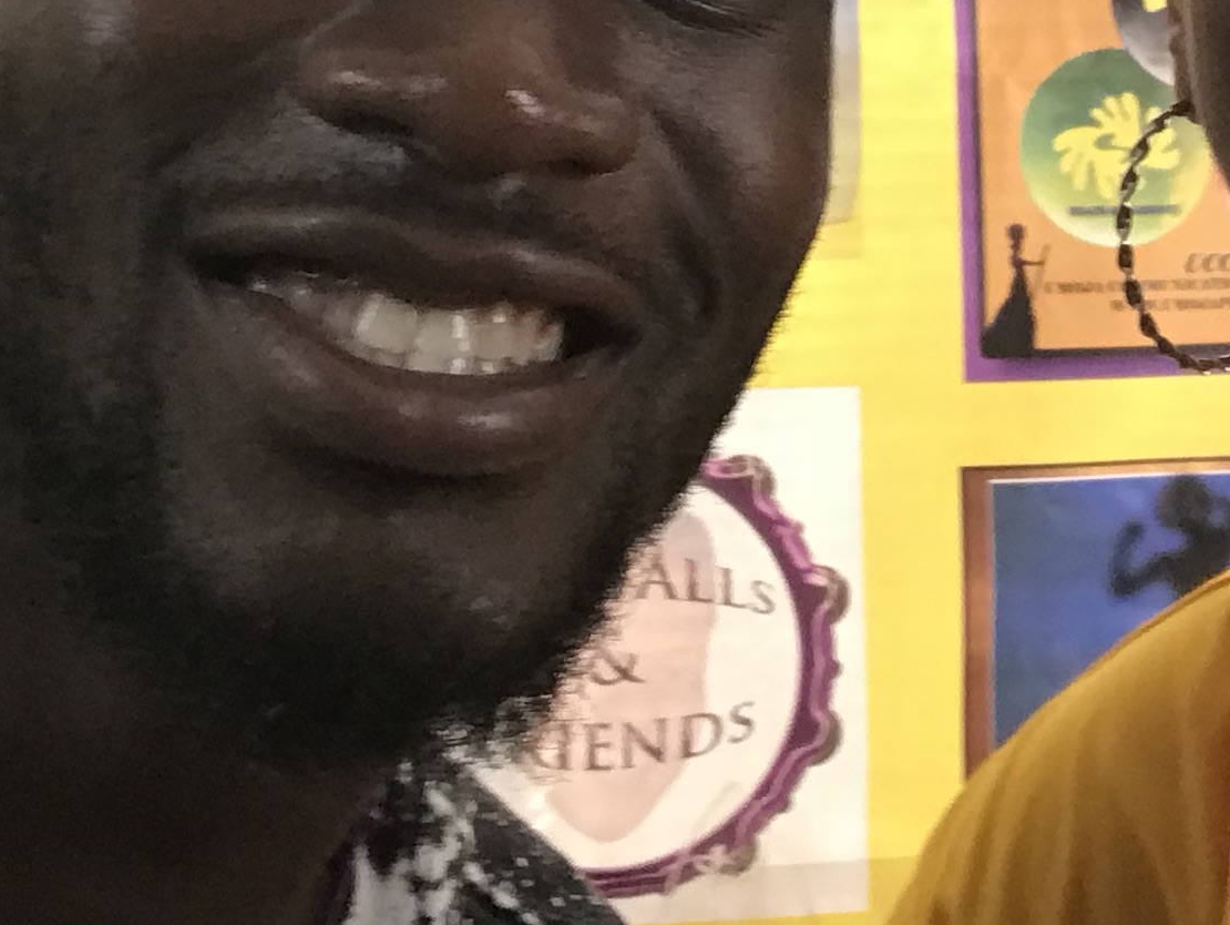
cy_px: -23
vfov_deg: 16.2
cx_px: 821
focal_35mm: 89
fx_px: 3164
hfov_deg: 21.9
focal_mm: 2.87
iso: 64
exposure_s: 1/30
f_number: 2.2
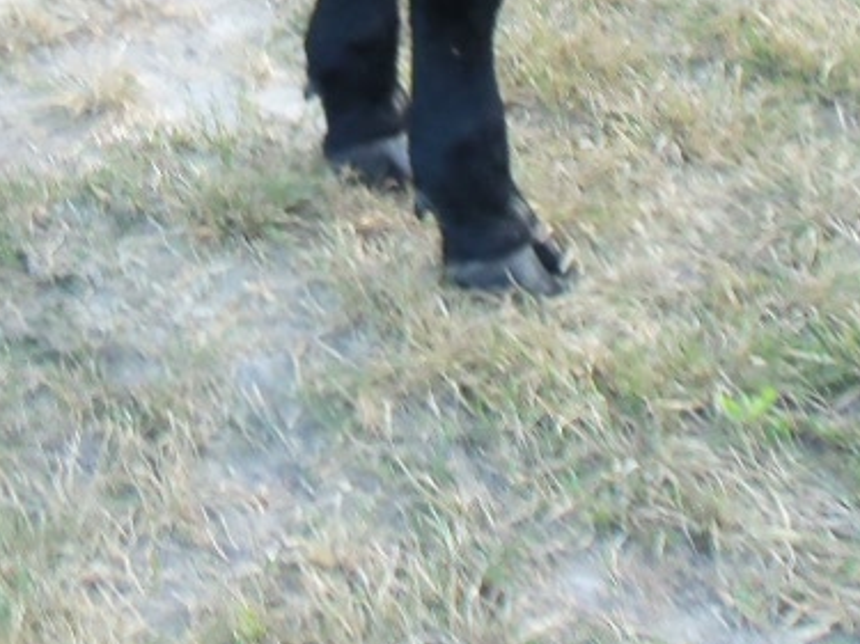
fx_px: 2459
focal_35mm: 99
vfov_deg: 14.0
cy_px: -312
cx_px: 358
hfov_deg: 19.8
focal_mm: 5.2
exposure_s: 1/30
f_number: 3.4
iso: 80
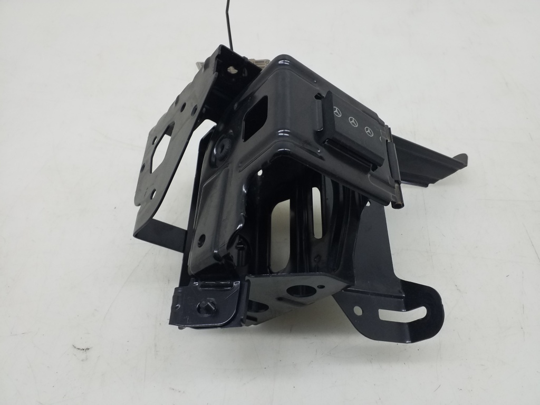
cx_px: 270
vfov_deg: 51.4
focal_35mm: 27
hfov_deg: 65.3
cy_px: 202
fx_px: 421
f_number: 1.9
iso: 125
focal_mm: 3.6
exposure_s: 1/50
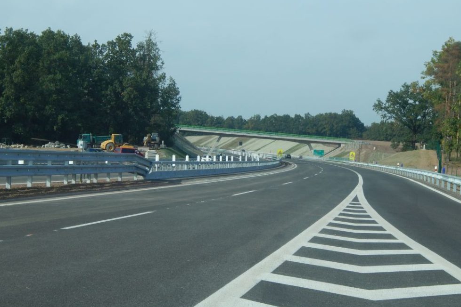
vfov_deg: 17.1
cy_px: 170
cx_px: 233
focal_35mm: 80
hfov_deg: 25.4
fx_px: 1024
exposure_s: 1/800
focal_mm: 13.5
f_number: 4.2
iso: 125
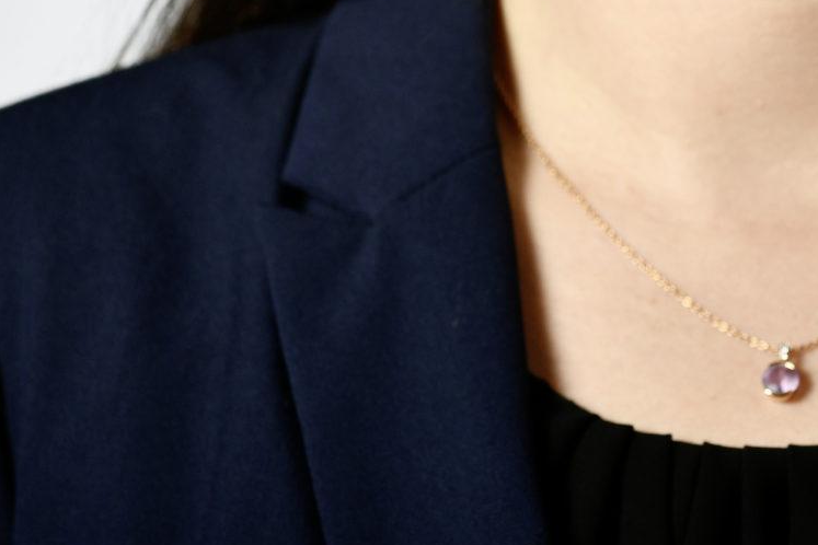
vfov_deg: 2.0
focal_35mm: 685
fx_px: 15564
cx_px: 699
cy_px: -362
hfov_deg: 3.0
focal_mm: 200
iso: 200
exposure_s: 1/250
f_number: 5.6
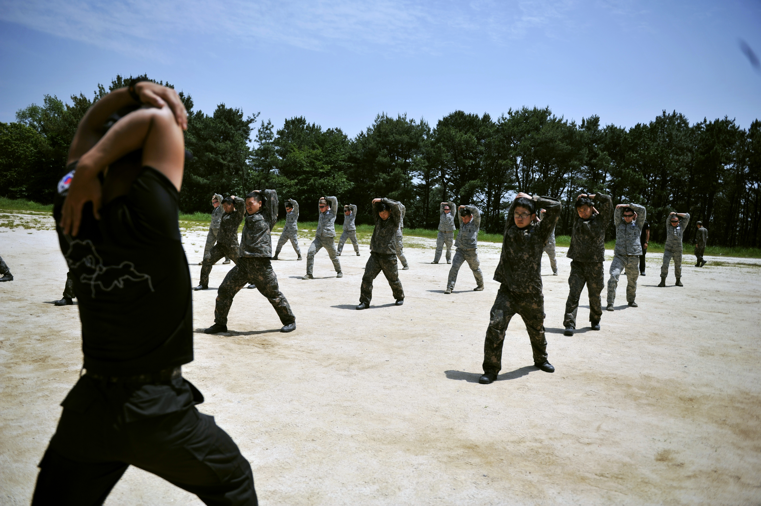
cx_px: 380
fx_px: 613
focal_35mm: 29
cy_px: 253
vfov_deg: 44.9
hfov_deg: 63.7
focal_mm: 29
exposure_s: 1/4000
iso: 200
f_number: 2.8
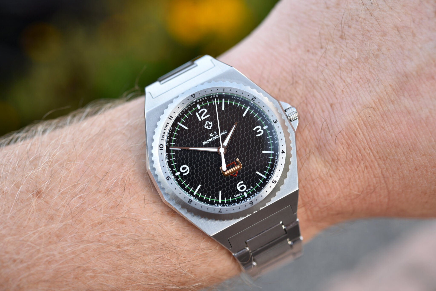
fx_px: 727
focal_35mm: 60
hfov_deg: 33.4
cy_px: 146
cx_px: 218
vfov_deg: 22.6
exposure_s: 1/80
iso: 160
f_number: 5.6
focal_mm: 60
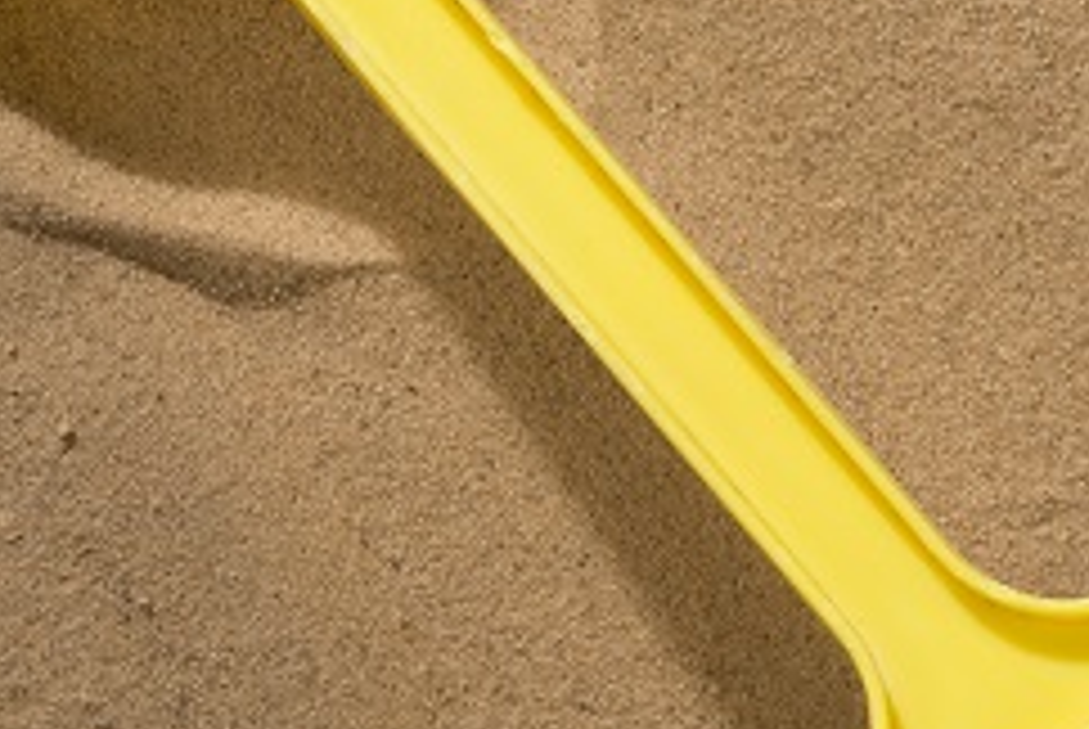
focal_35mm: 231
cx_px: -459
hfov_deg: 8.7
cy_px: -101
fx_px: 6996
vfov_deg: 5.9
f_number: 22
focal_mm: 70
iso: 100
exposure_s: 1/125
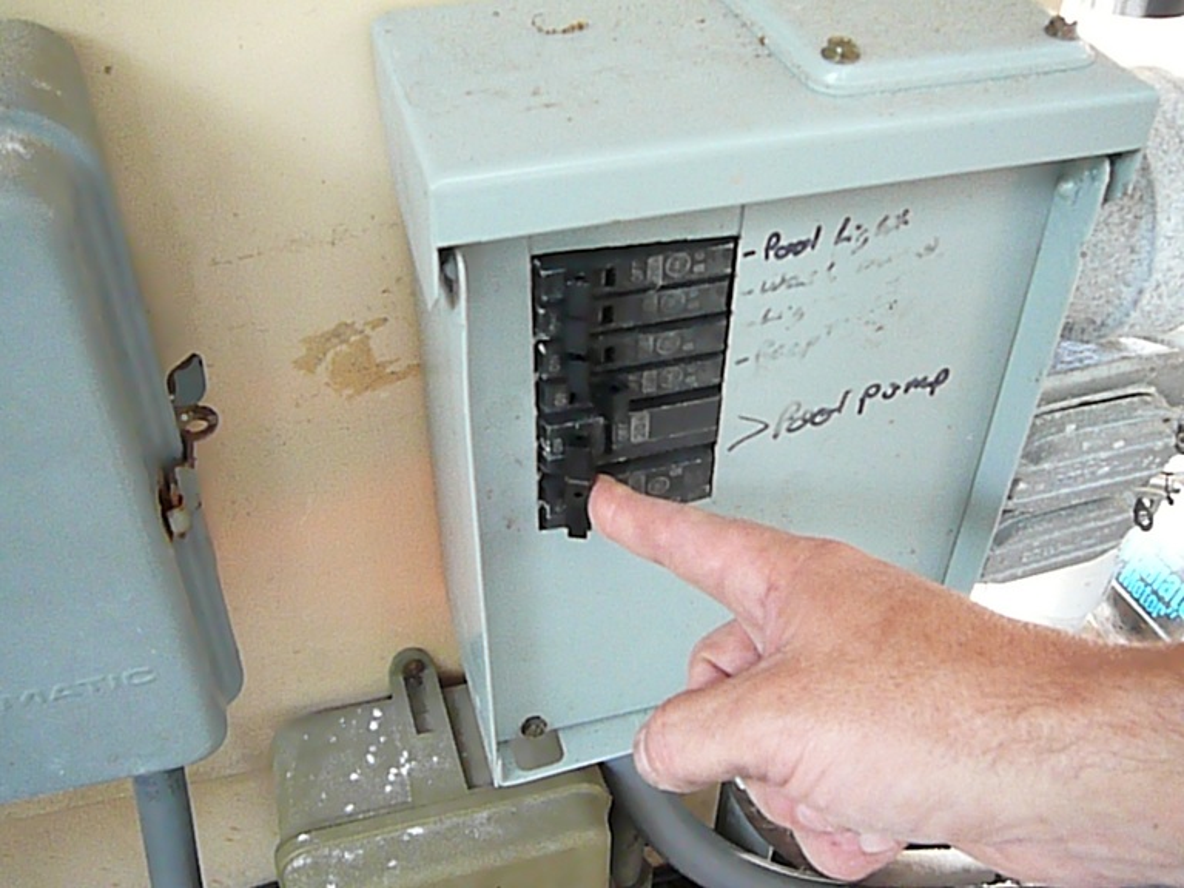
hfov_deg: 52.6
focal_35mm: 35
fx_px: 1197
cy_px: 444
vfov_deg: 40.7
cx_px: 592
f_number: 2.8
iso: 800
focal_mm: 5.2
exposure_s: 1/100
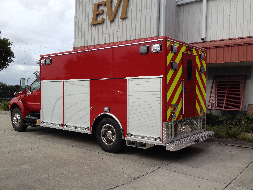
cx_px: 129
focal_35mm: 36
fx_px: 263
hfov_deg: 51.3
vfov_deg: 39.7
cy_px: 96
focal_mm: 4.28
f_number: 2.4
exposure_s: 1/1672
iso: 50
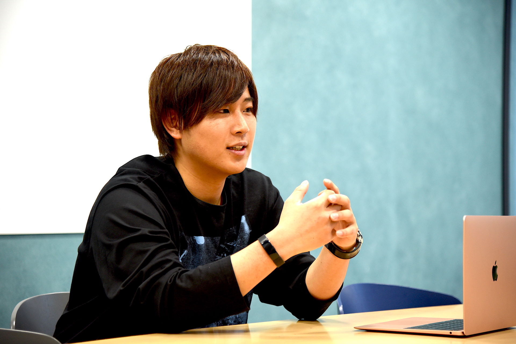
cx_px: 258
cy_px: 172
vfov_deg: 14.4
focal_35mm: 95
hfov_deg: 21.4
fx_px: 1362
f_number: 4
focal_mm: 95
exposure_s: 1/125
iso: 1000
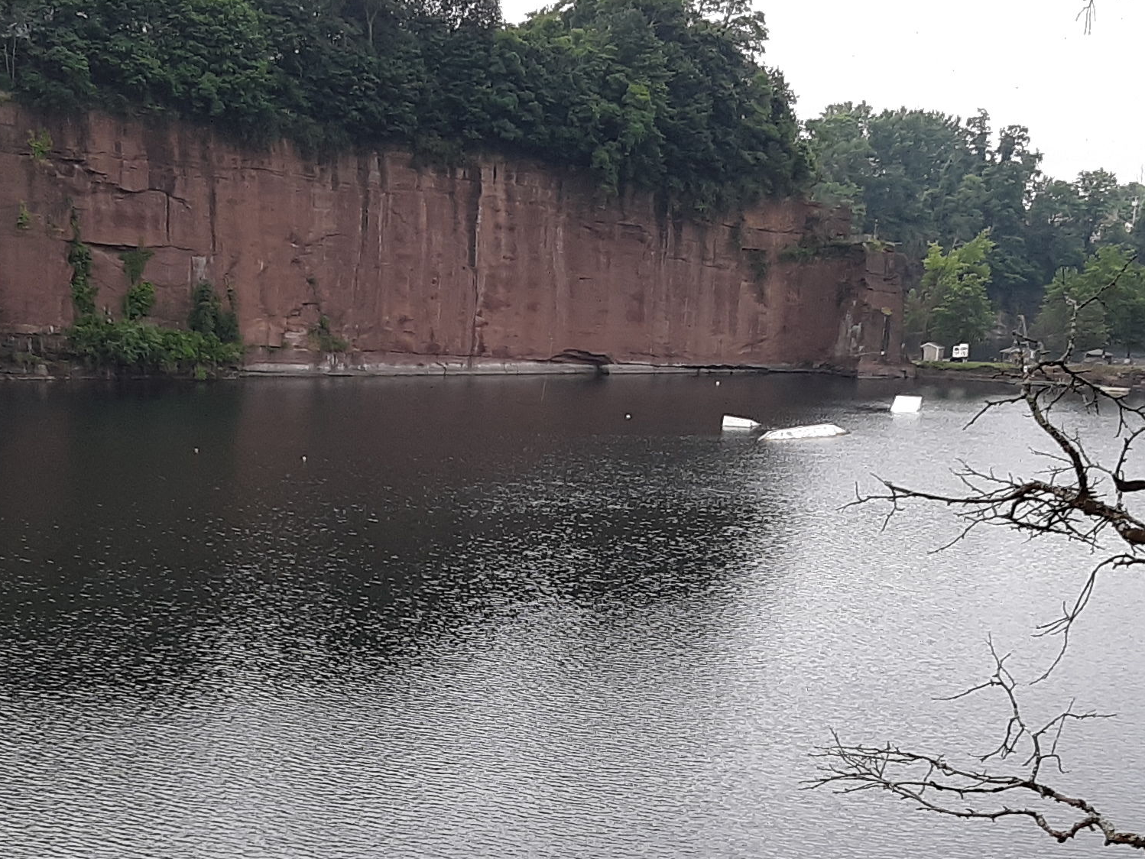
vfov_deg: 23.4
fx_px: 2018
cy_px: 761
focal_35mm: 61
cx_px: 443
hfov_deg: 31.6
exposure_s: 1/514
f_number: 1.9
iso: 40
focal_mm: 2.91
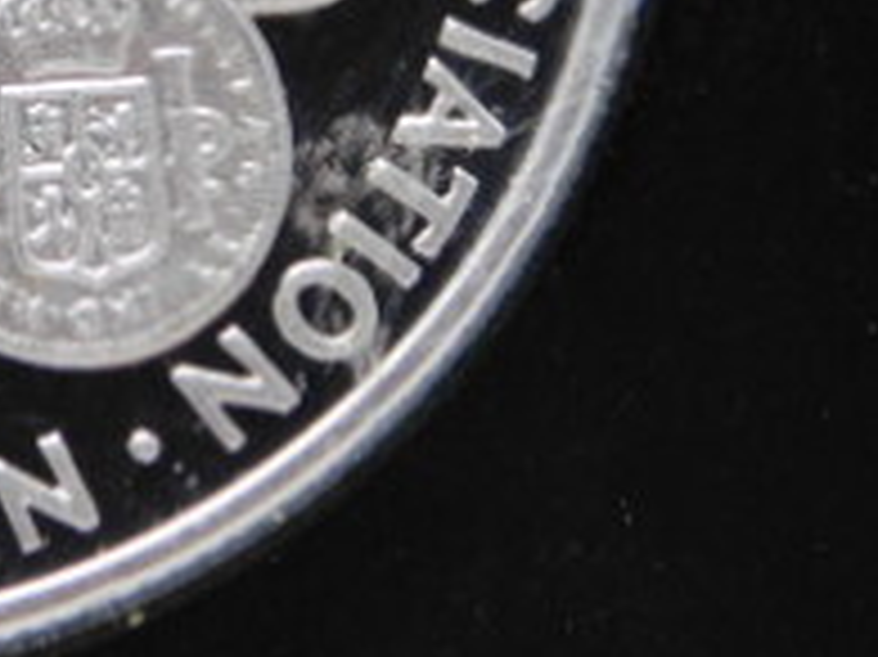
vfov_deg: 3.9
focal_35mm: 378
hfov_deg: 5.2
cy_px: -230
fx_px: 9582
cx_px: 0
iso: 250
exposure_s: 1/30
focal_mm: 20.3
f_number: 4.8
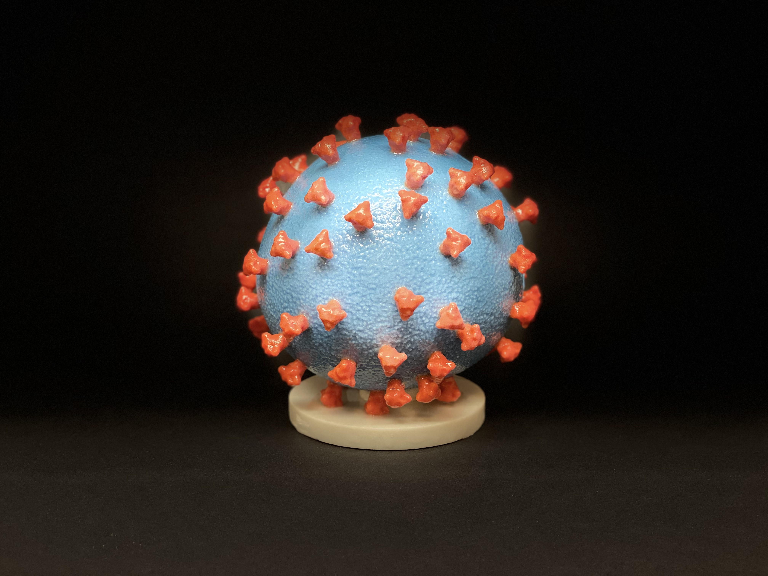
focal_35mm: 52
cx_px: 384
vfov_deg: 28.0
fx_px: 1154
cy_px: 288
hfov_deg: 36.8
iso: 160
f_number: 2
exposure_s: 1/40
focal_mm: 6
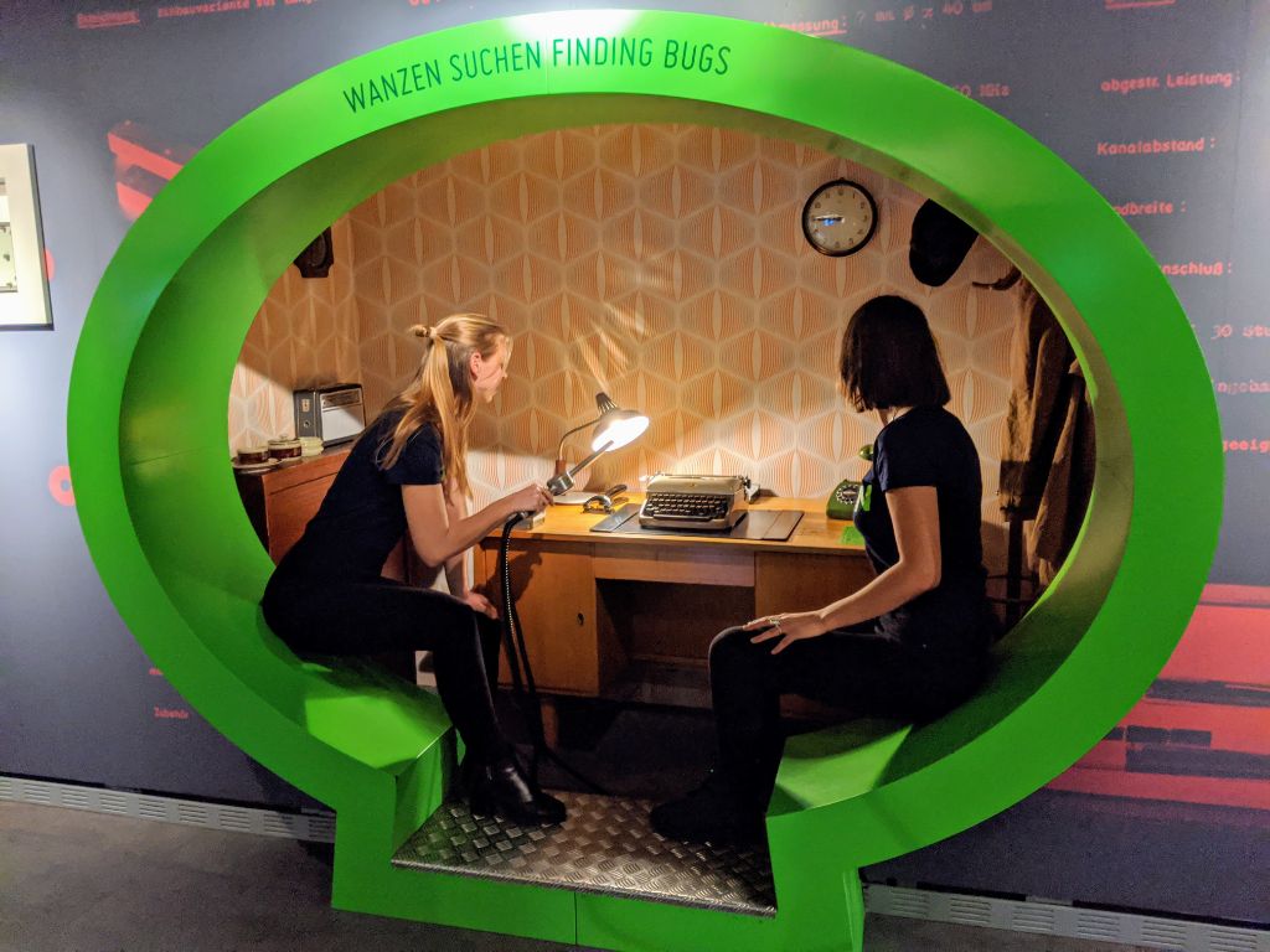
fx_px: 991
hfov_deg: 65.3
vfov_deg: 51.4
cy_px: 476
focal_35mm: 27
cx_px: 635
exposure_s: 1/61.8
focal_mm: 4.44
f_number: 1.8
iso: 239
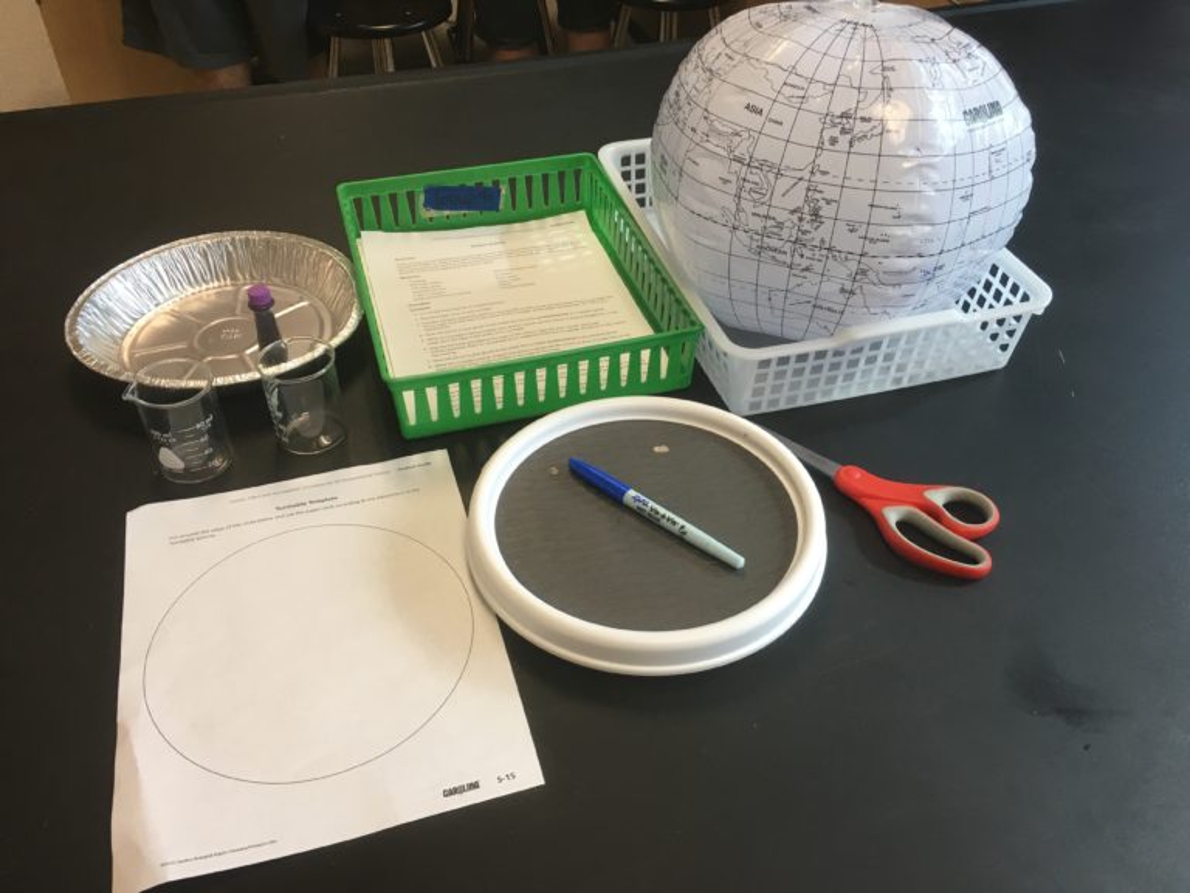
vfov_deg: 48.2
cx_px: 595
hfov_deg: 61.7
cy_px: 446
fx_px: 997
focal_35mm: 29
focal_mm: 4.15
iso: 40
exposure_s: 1/30
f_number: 2.2
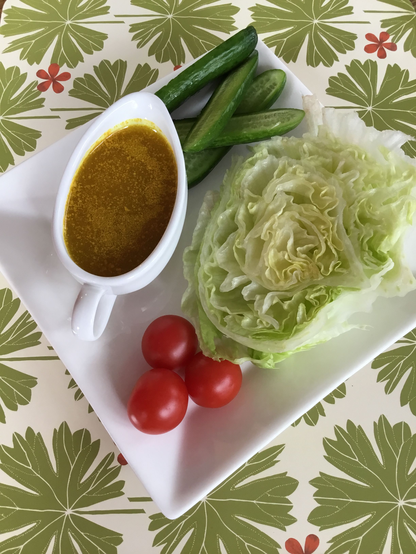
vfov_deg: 58.4
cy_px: 277
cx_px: 208
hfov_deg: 45.4
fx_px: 497
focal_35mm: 31
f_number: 2.4
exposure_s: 1/33
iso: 25
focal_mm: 3.3
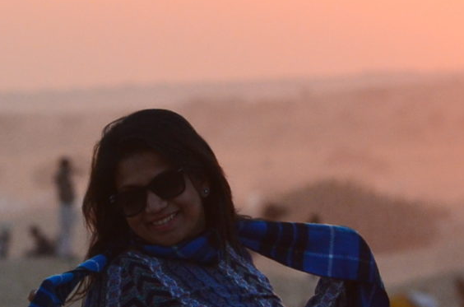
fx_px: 7225
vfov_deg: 2.4
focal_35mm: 562
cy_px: 388
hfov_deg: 3.7
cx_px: 59
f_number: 6.3
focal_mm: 110
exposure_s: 1/640
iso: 1600
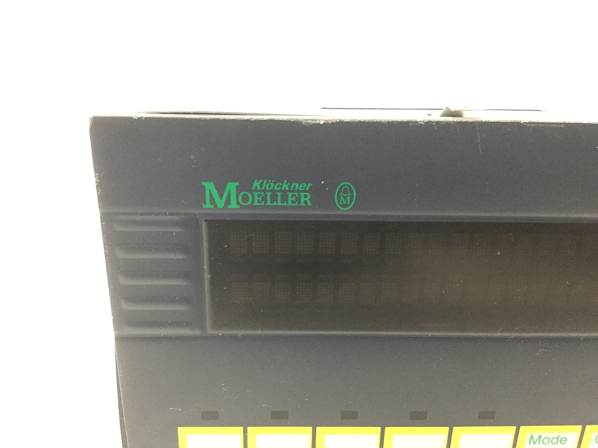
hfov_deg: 58.3
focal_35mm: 31
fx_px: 536
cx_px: 299
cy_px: 224
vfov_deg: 45.4
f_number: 2.4
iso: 200
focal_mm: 3.3
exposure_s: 1/25
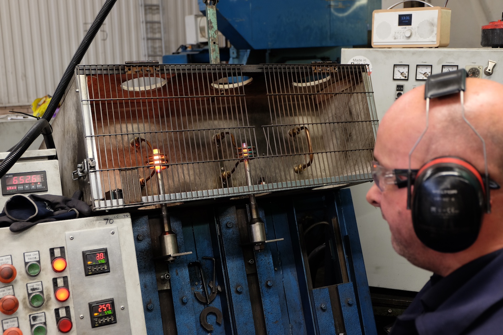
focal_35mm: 40
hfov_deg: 48.5
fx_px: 559
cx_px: 252
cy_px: 168
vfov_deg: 33.4
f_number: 4.5
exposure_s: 1/20
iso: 400
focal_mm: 26.9
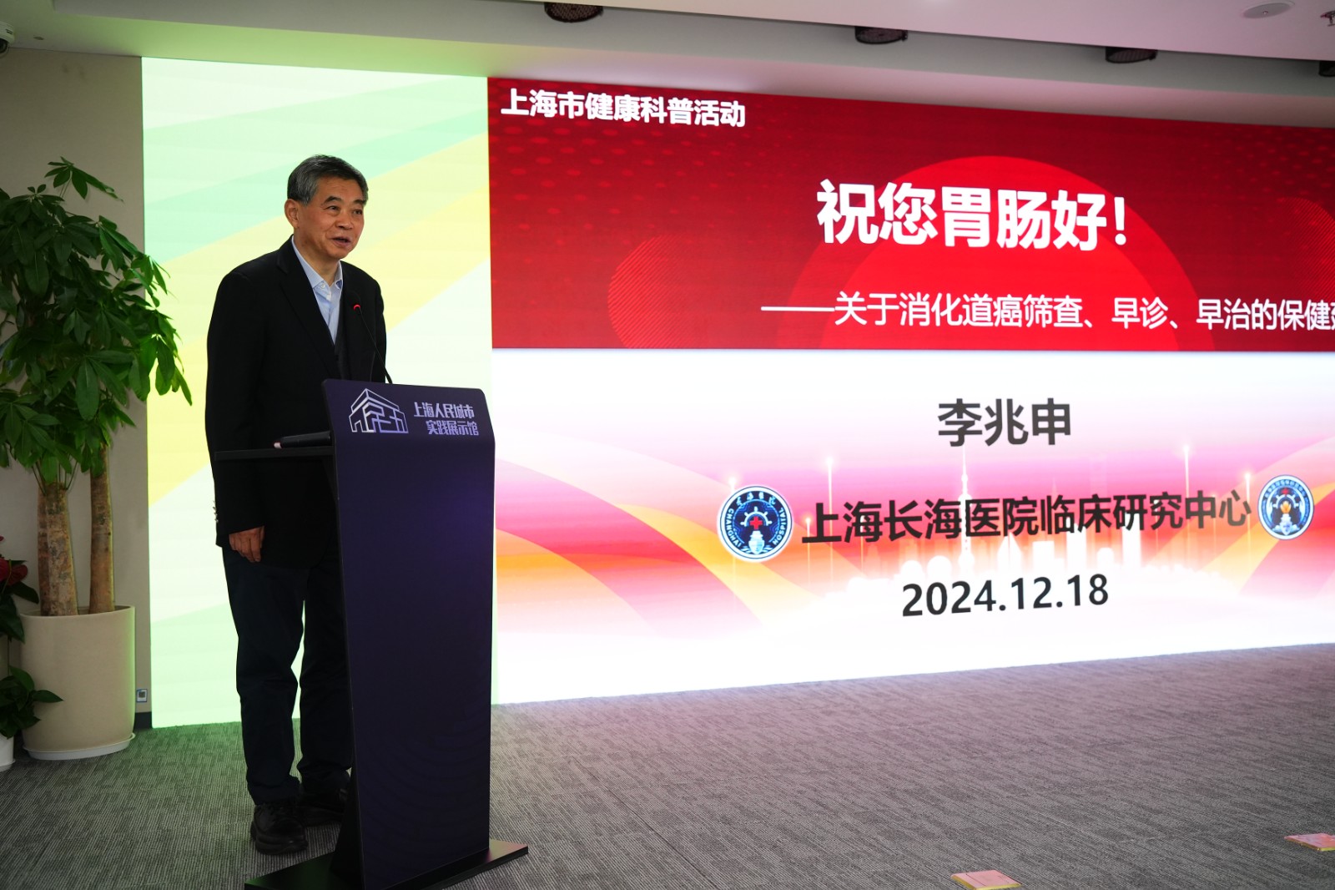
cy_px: 445
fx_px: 1298
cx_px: 668
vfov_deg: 37.8
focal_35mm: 35
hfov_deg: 54.4
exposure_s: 1/400
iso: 1600
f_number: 2.8
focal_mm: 35
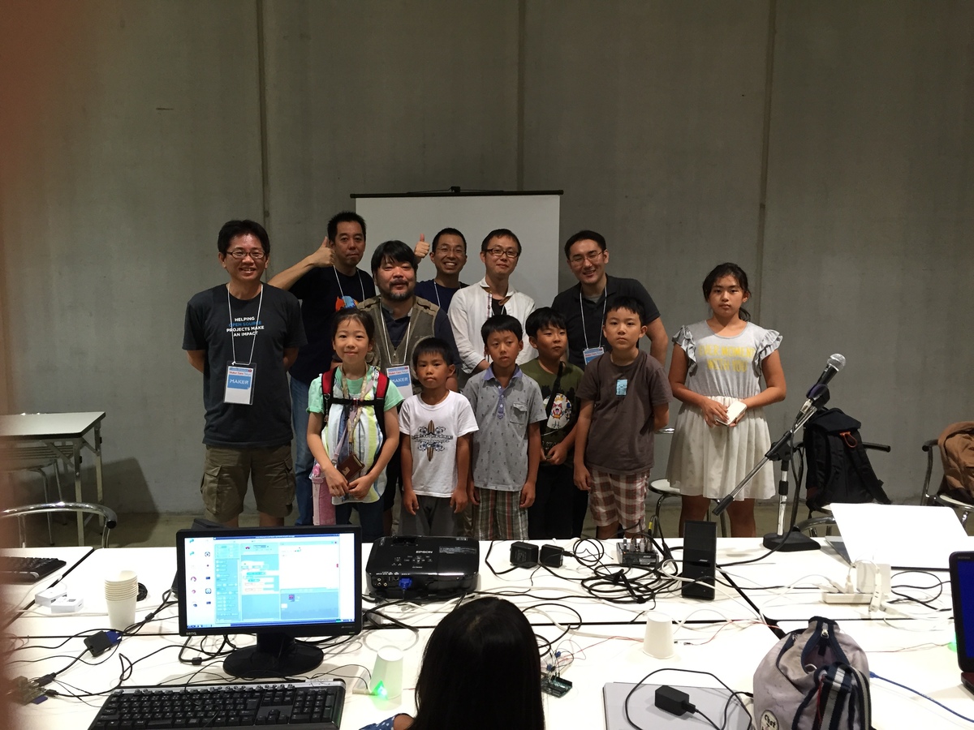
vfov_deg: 48.2
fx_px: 816
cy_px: 365
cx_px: 487
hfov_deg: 61.7
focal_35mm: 29
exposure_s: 1/30
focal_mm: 4.15
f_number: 2.2
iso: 125
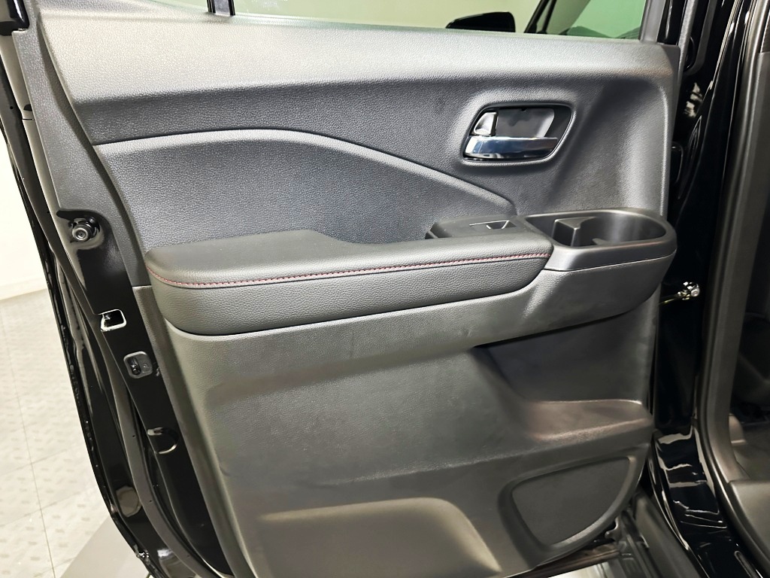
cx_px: 385
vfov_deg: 56.8
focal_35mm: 24
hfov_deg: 71.6
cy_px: 289
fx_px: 534
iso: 800
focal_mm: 6.86
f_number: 1.78
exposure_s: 1/30
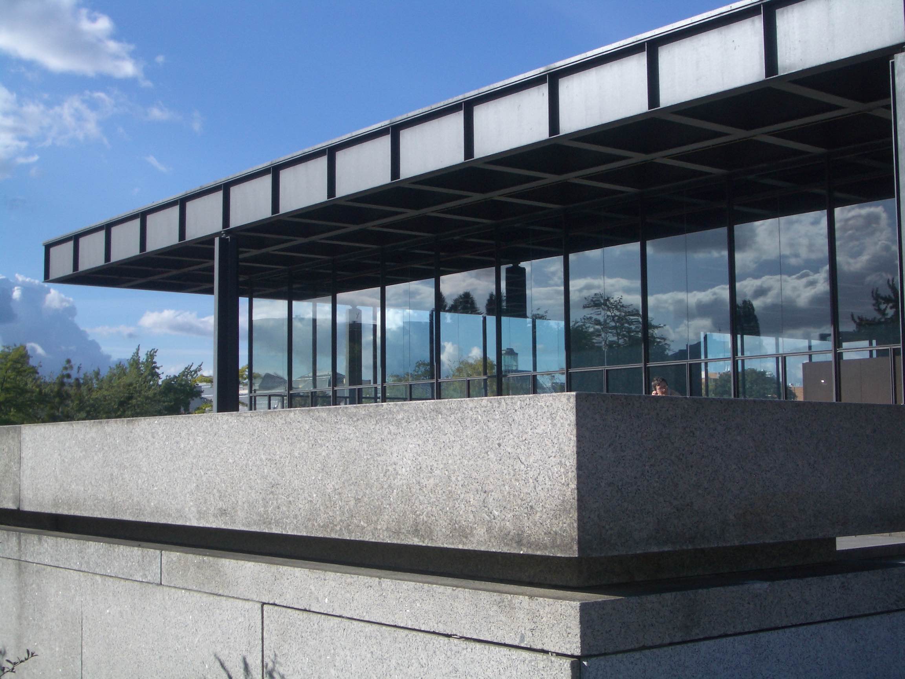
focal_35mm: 49
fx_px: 1281
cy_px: 340
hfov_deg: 38.9
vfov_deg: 29.7
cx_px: 452
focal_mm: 8.2
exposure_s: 1/400
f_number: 5
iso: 50
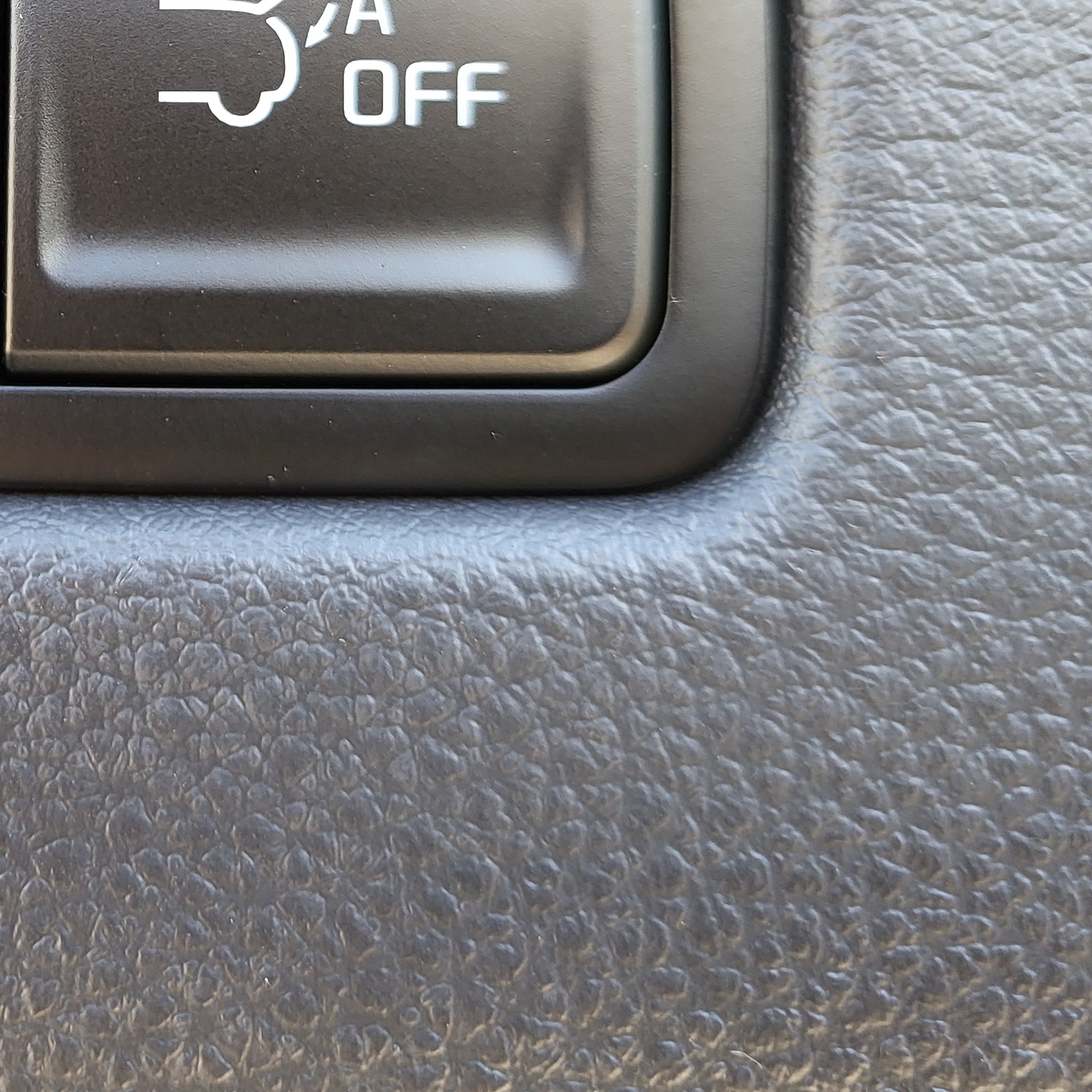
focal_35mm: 55
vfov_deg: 29.8
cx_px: -6
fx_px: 1963
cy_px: 118
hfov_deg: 29.0
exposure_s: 1/120
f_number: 1.8
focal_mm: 5.4
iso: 125
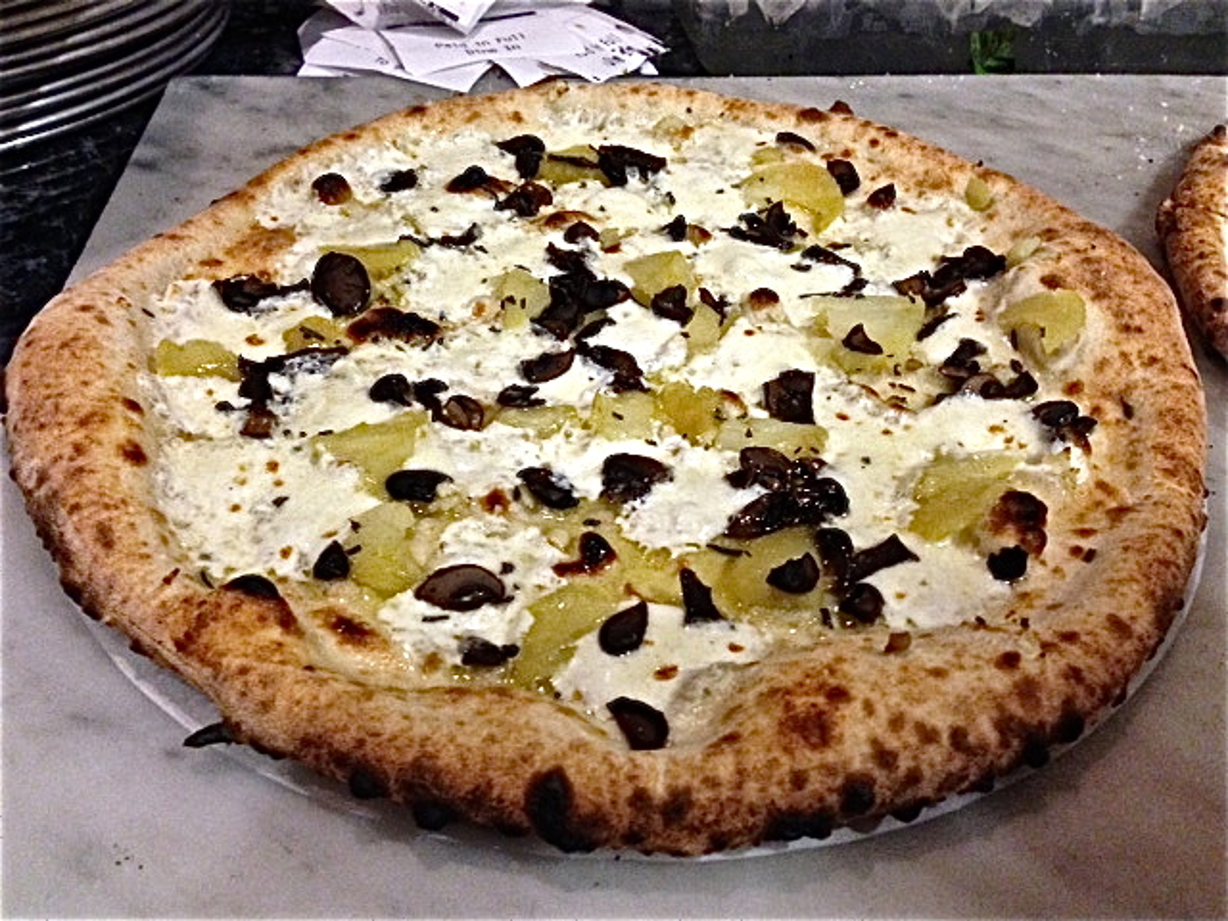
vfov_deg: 42.9
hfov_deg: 55.4
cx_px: 614
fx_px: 1171
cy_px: 460
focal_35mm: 33
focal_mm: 4.13
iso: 400
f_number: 2.4
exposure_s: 1/20
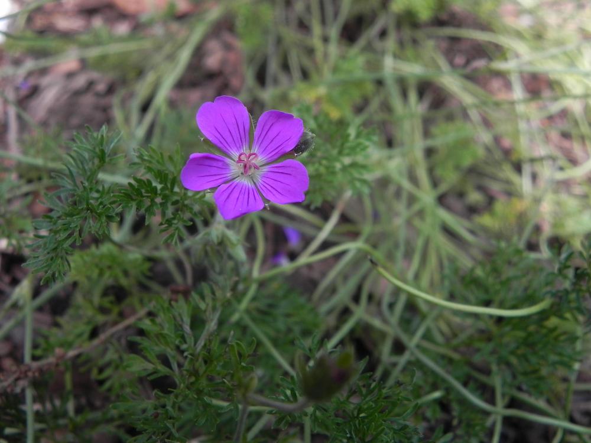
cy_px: 222
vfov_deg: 38.7
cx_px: 296
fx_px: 632
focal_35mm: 37
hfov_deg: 50.1
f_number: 3.5
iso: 160
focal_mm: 6.6
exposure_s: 1/122
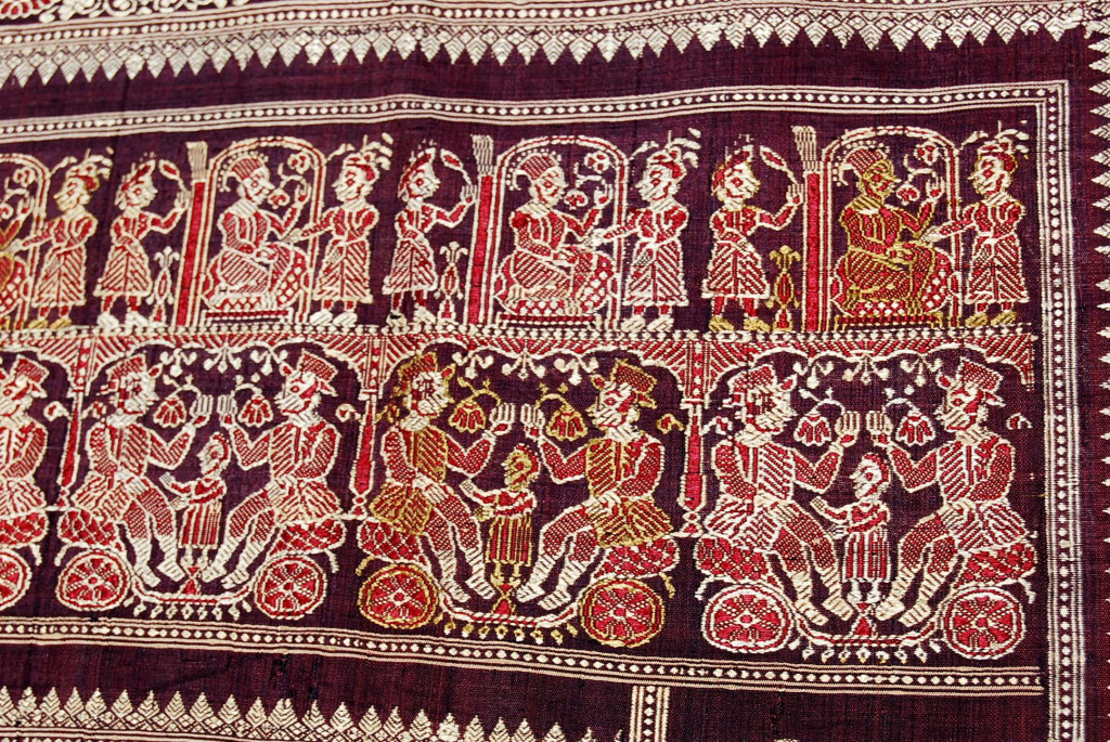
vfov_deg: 16.6
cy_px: 371
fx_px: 2546
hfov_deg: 24.6
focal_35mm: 82
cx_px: 555
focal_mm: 55
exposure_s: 1/250
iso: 100
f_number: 8
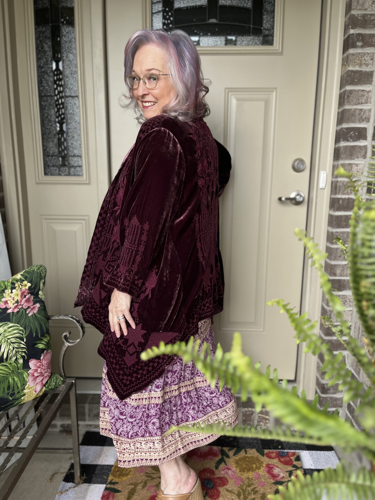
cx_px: 188
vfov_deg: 67.3
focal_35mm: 26
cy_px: 250
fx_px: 376
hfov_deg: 53.1
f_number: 1.6
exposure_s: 1/122
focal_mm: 5.1
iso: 40
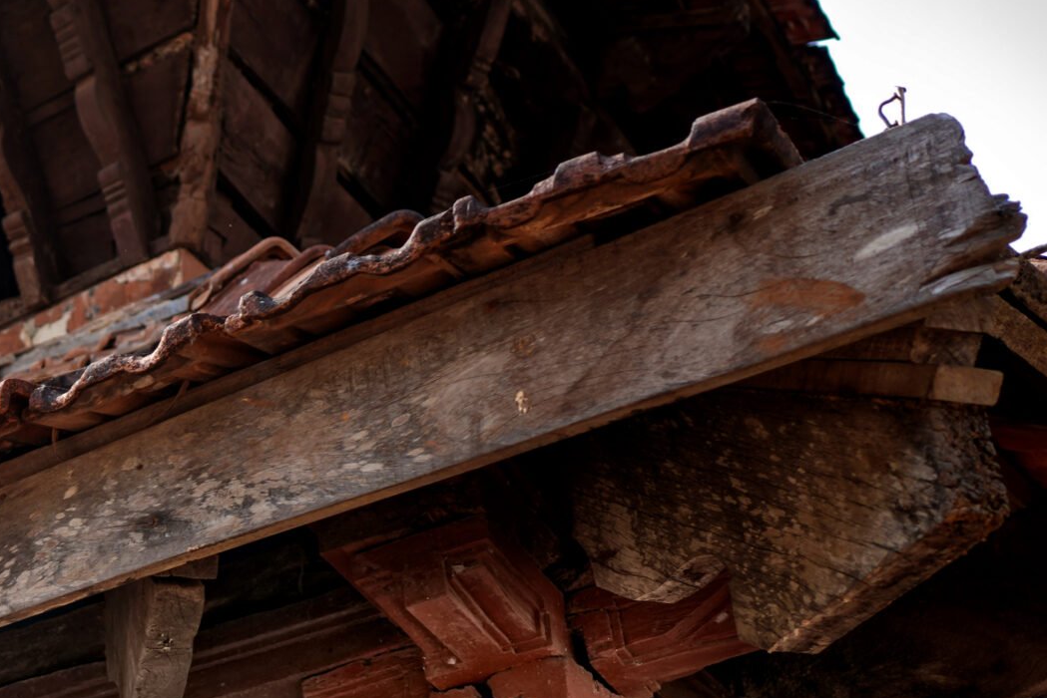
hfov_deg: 28.7
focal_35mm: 61
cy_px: 845
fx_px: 1774
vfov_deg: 20.7
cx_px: -199
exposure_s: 1/250
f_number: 3.2
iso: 80
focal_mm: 25
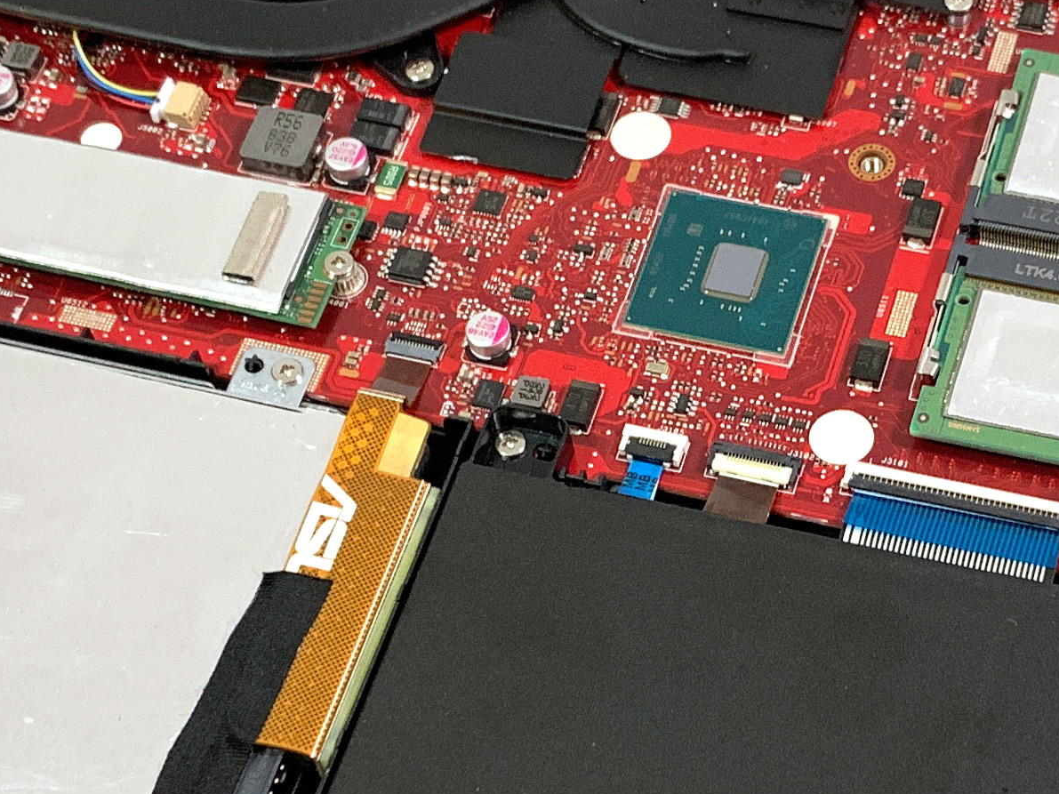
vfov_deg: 16.7
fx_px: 2692
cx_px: 849
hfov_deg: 22.0
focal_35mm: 88
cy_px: 565
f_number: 1.8
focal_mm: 4.25
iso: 80
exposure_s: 1/50
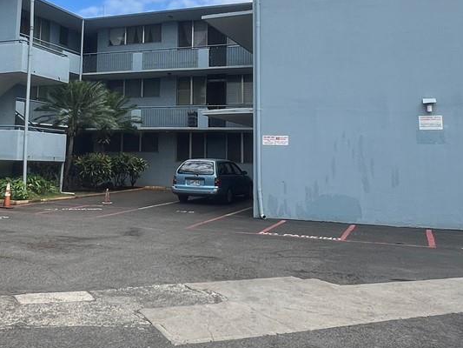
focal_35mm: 39
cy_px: 89
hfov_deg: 46.7
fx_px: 522
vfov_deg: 36.0
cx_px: 138
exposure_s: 1/995
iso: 32
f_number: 1.8
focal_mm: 1.57
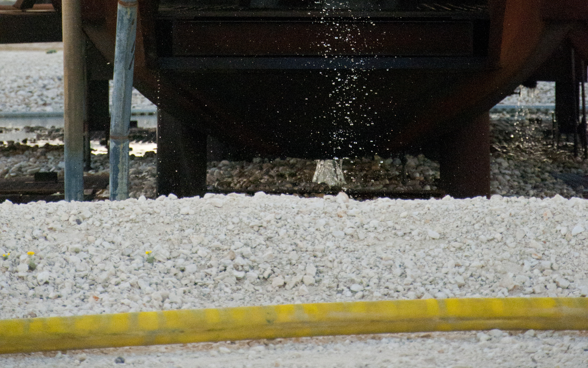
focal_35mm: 242
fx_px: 3874
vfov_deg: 5.4
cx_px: 294
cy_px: -51
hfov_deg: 8.7
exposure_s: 1/4000
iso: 2500
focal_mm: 105
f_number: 5.6
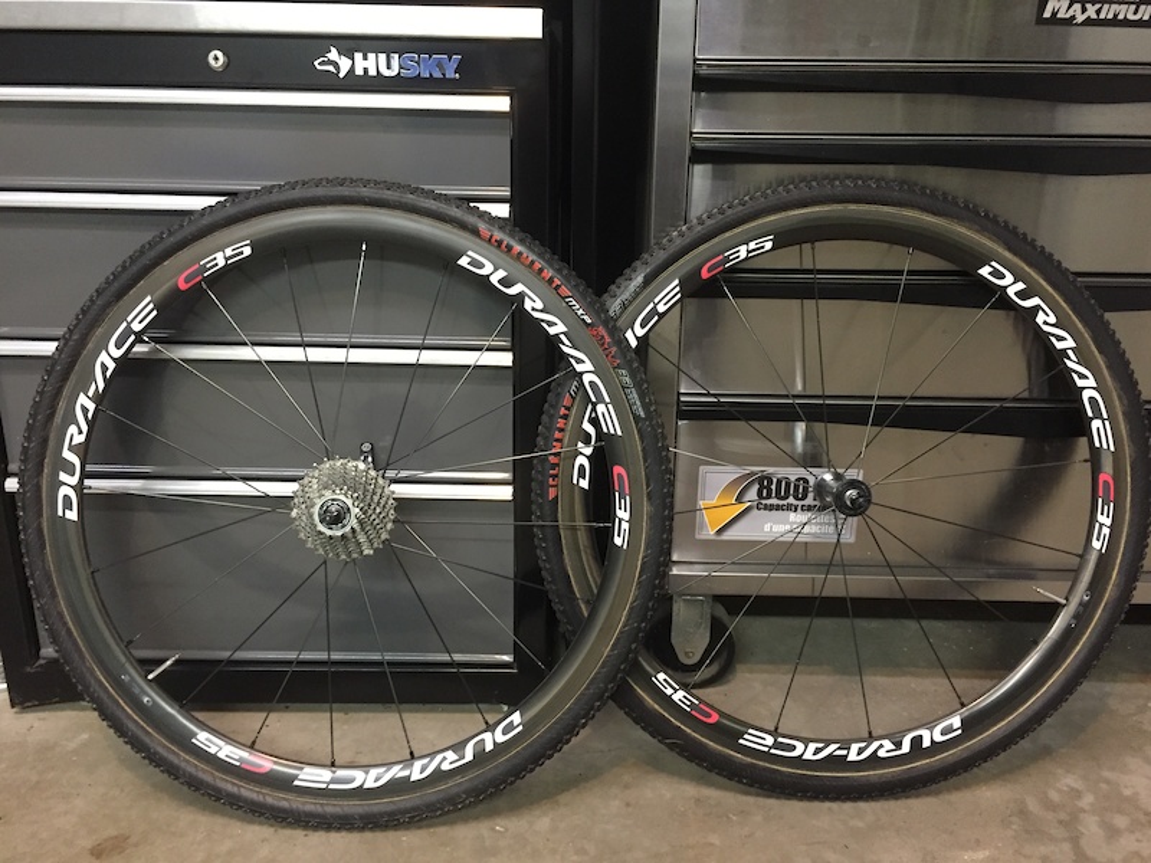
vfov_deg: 48.2
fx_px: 964
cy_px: 432
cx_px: 576
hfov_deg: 61.7
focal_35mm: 29
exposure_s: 1/20
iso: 250
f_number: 2.2
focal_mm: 4.15
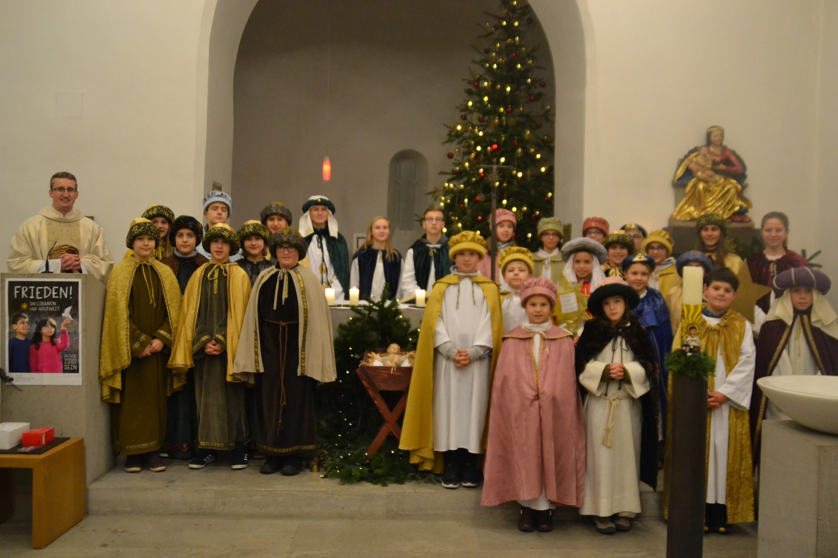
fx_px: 768
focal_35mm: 33
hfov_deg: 57.2
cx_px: 419
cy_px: 279
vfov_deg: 40.0
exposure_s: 1/60
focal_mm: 22
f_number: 3.5
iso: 2500
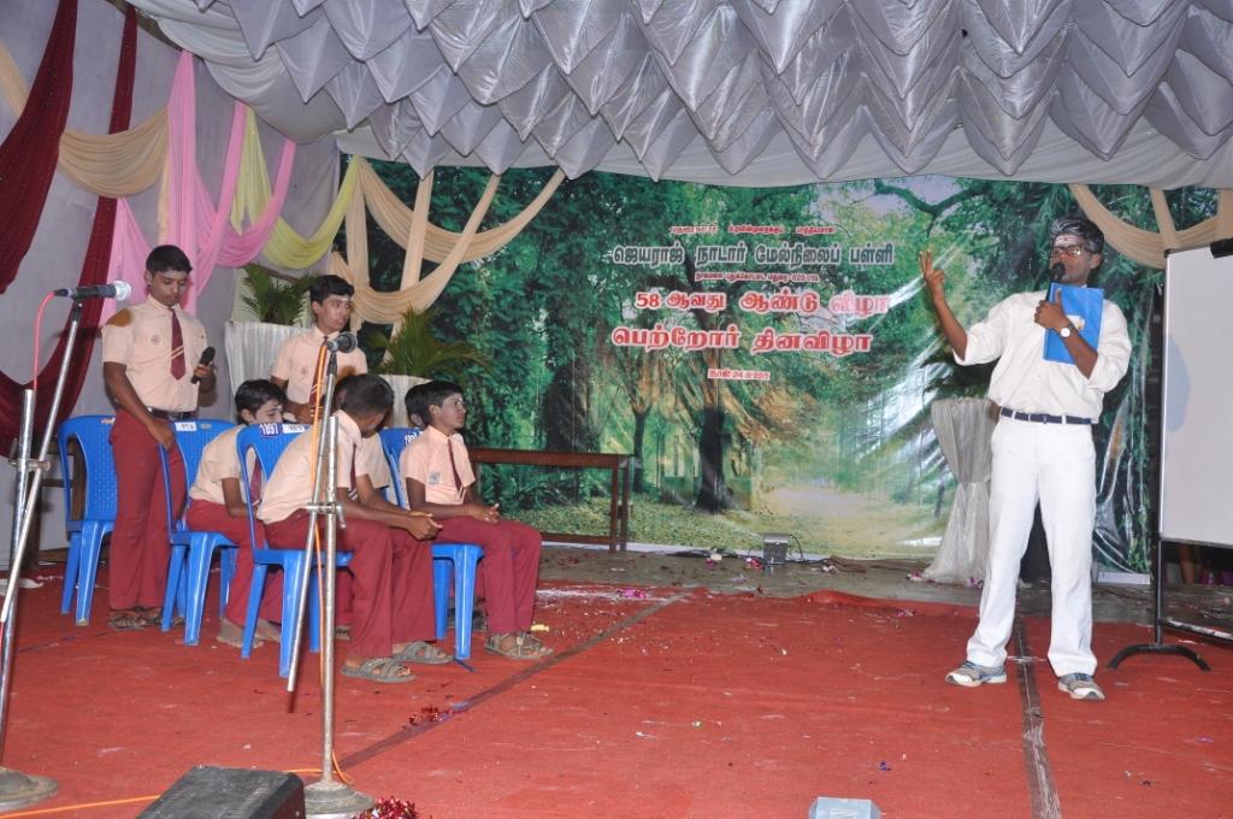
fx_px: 1437
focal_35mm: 42
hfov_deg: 46.5
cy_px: 410
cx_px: 616
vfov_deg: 31.8
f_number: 7.1
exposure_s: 1/125
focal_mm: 28
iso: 320
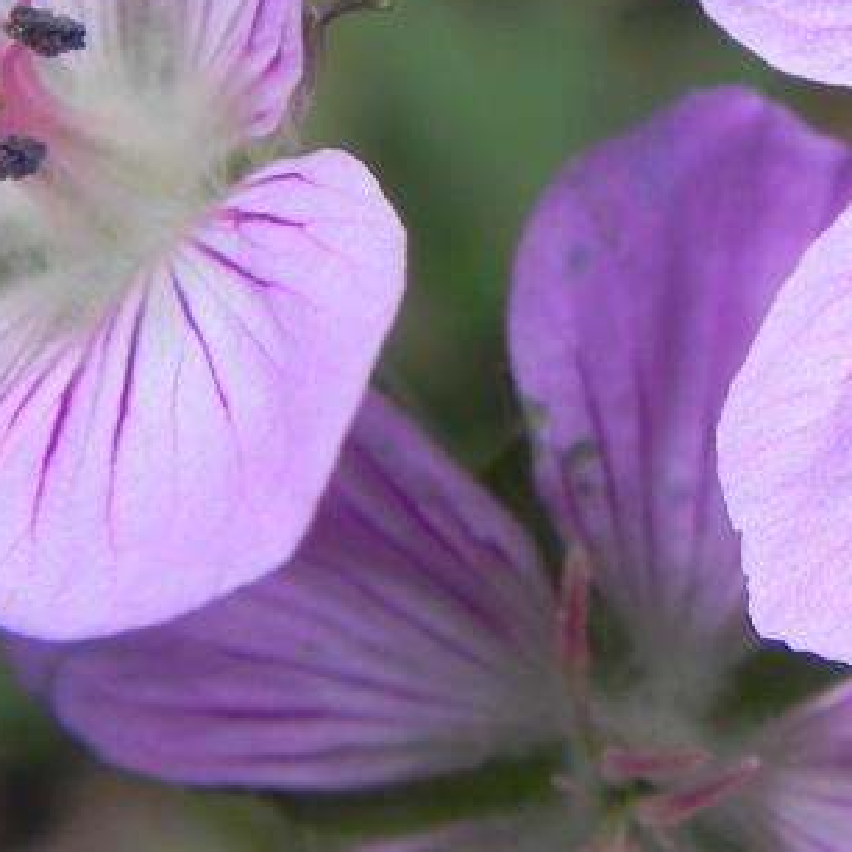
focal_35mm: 150
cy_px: 248
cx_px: 796
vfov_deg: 11.6
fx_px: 4177
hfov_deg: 11.6
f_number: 4
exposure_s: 1/111
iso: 160
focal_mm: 9.2
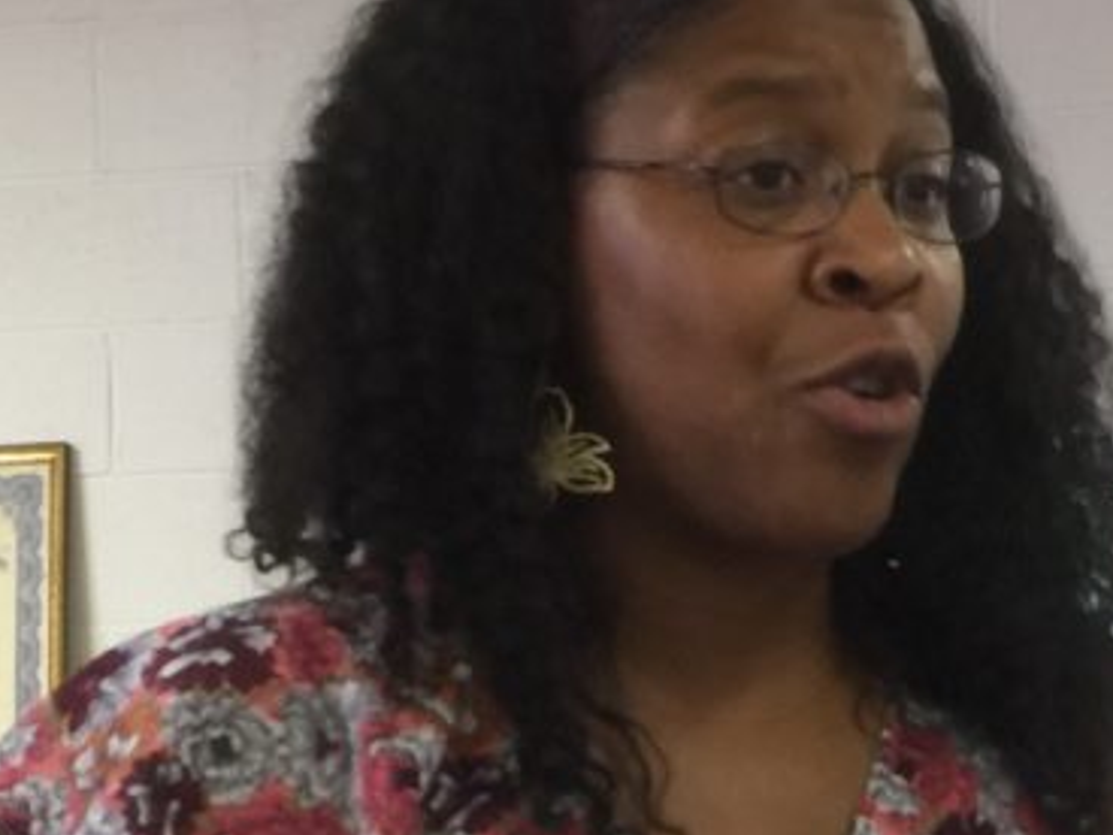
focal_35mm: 109
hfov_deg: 18.0
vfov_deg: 13.2
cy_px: 1035
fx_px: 3505
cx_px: 677
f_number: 2.2
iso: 64
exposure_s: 1/15
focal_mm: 4.15
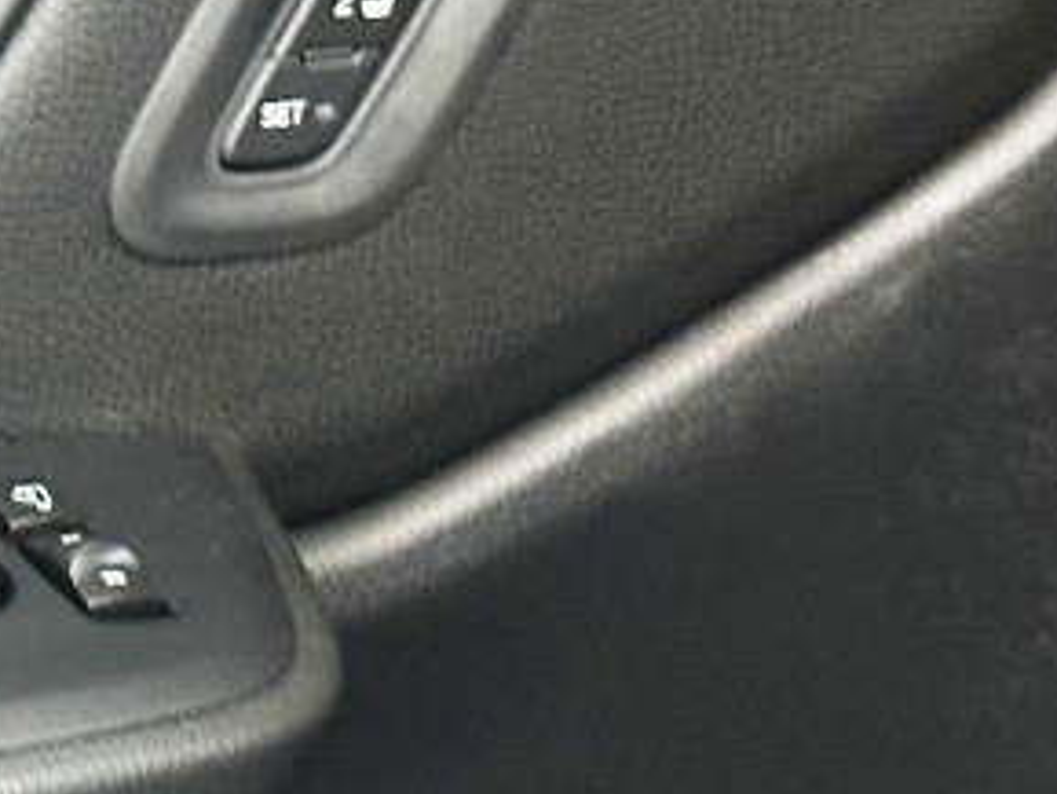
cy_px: 329
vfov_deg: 8.7
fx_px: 5193
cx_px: -380
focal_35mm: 170
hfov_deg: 11.3
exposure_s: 1/24
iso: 640
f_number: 1.78
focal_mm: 6.86
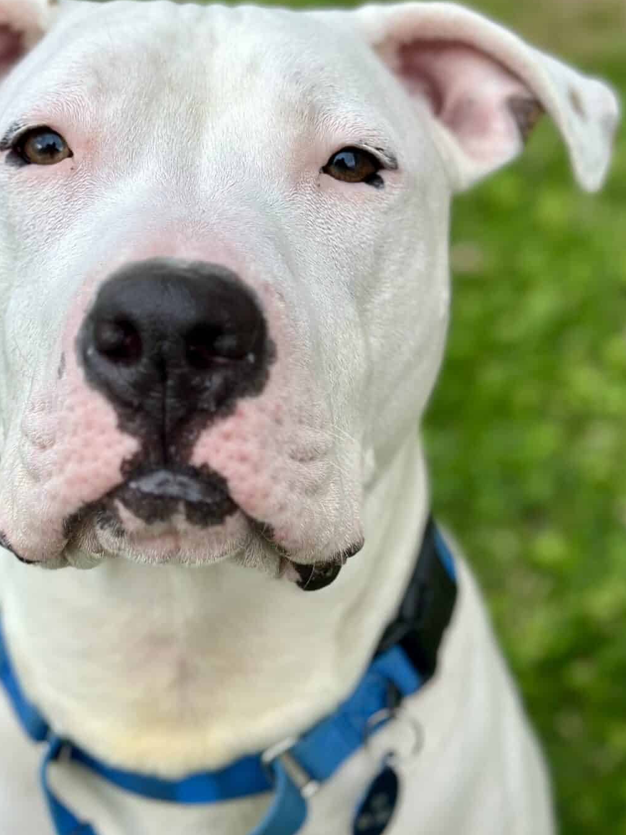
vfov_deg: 26.7
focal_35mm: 73
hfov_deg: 20.1
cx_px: 196
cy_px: 370
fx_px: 1760
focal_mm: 6.86
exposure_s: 1/1212
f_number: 1.78
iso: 80
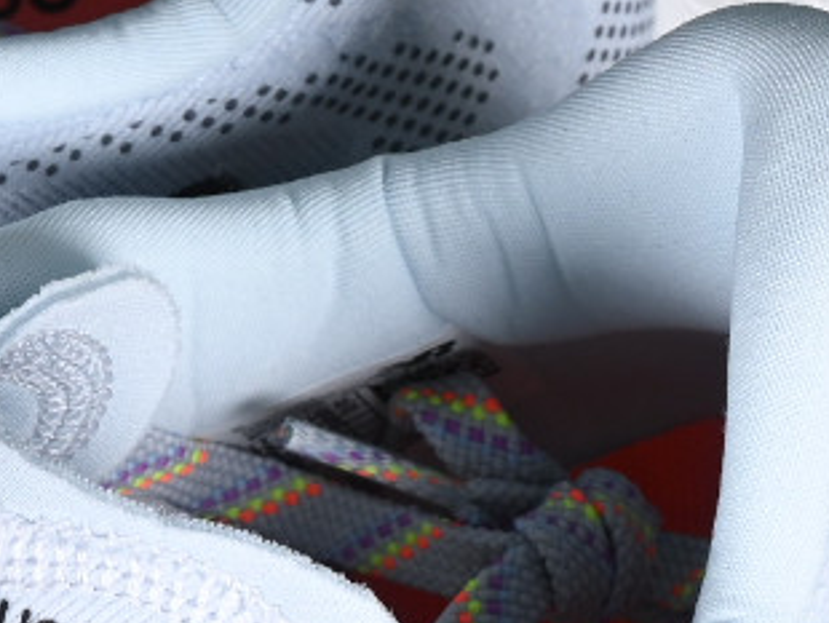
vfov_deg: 4.0
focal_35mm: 372
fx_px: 8916
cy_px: 690
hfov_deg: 5.3
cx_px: -225
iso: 160
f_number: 7.1
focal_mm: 50
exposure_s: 1/80
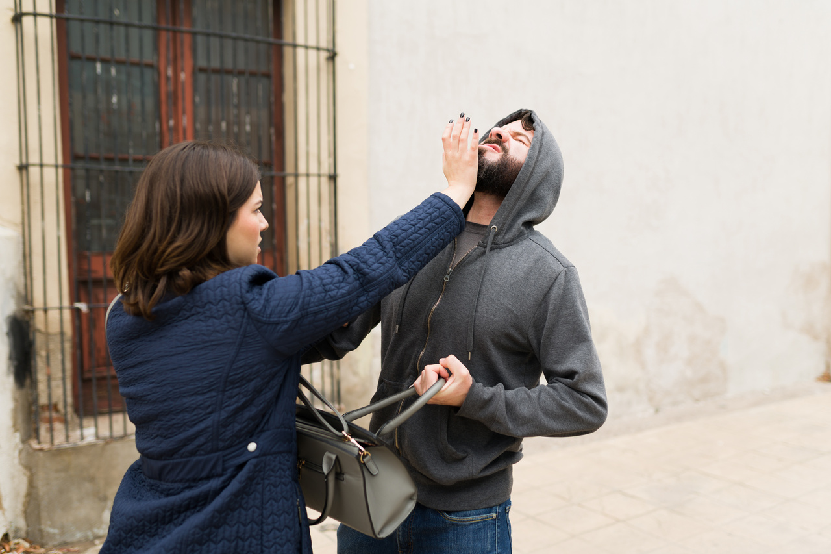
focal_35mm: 35
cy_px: 277
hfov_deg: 54.4
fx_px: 808
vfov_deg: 37.8
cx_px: 416
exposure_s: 1/160
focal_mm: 35
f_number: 2
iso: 100
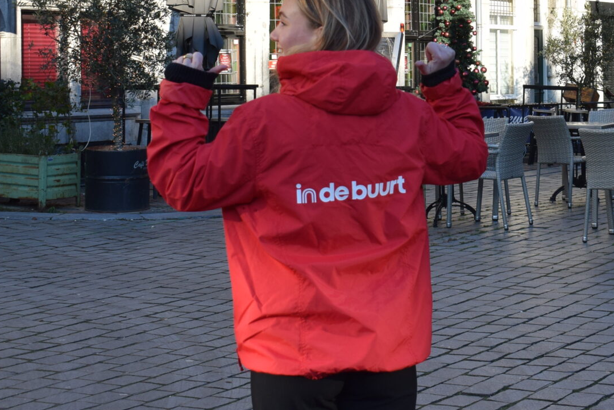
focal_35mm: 91
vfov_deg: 14.9
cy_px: 24
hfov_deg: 22.2
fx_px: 1553
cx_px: 458
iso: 200
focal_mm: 32
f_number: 8
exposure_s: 1/250
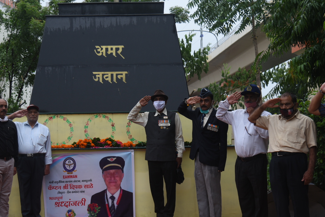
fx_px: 632
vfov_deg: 19.4
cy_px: 136
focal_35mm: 70
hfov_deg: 28.8
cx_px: 159
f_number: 4
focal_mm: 48
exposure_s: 1/80
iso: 200
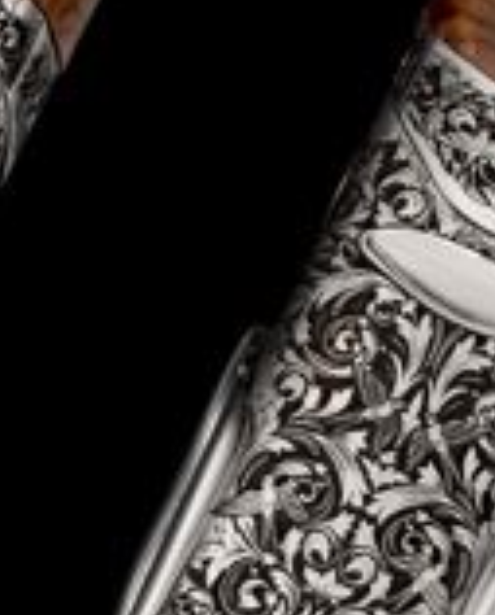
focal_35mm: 854
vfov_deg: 2.3
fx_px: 15594
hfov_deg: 1.8
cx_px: -160
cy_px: 911
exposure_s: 4
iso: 64
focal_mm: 180
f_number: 11
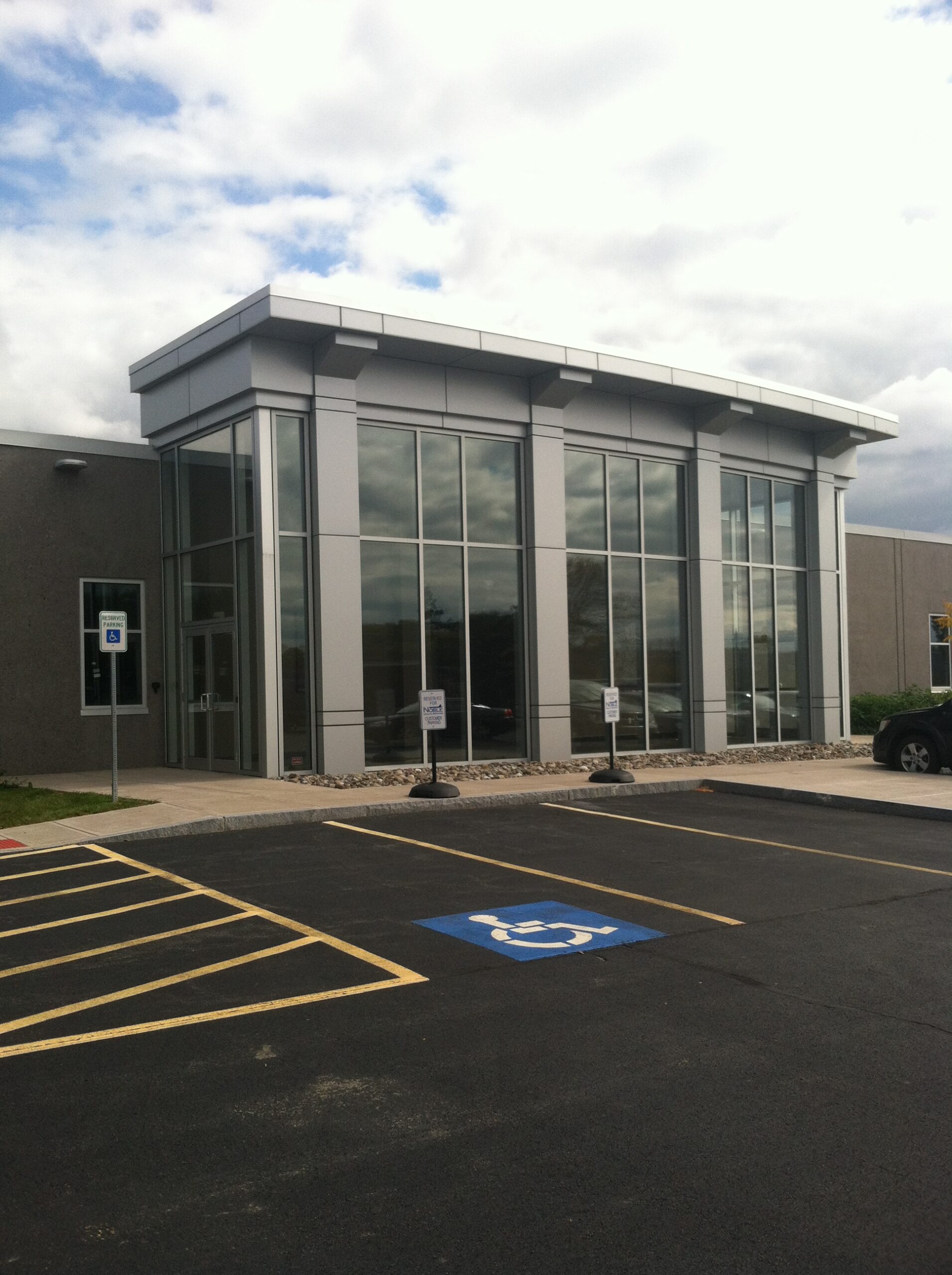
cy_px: 638
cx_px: 476
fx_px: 1287
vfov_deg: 52.7
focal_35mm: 35
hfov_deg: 40.6
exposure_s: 1/1071
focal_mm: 3.85
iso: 80
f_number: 2.8
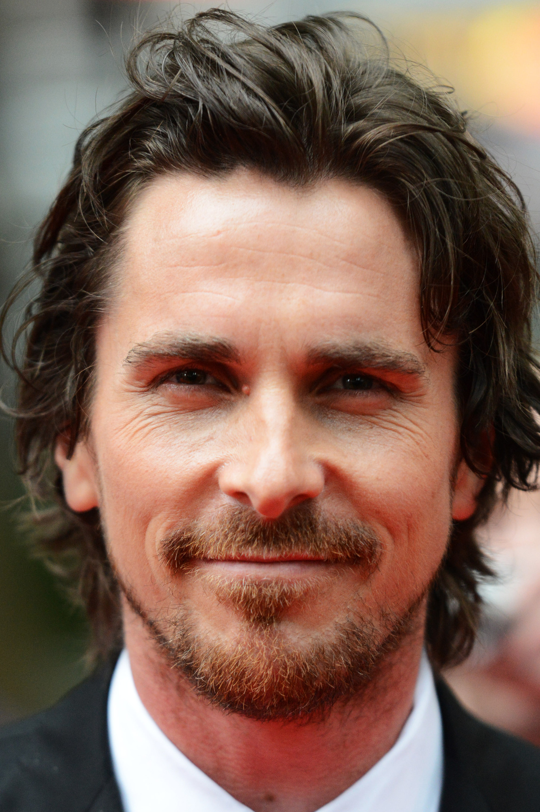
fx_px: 4054
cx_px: 270
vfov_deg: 11.4
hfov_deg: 7.6
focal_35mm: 180
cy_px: 406
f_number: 2.8
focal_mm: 180
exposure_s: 1/640
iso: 2200
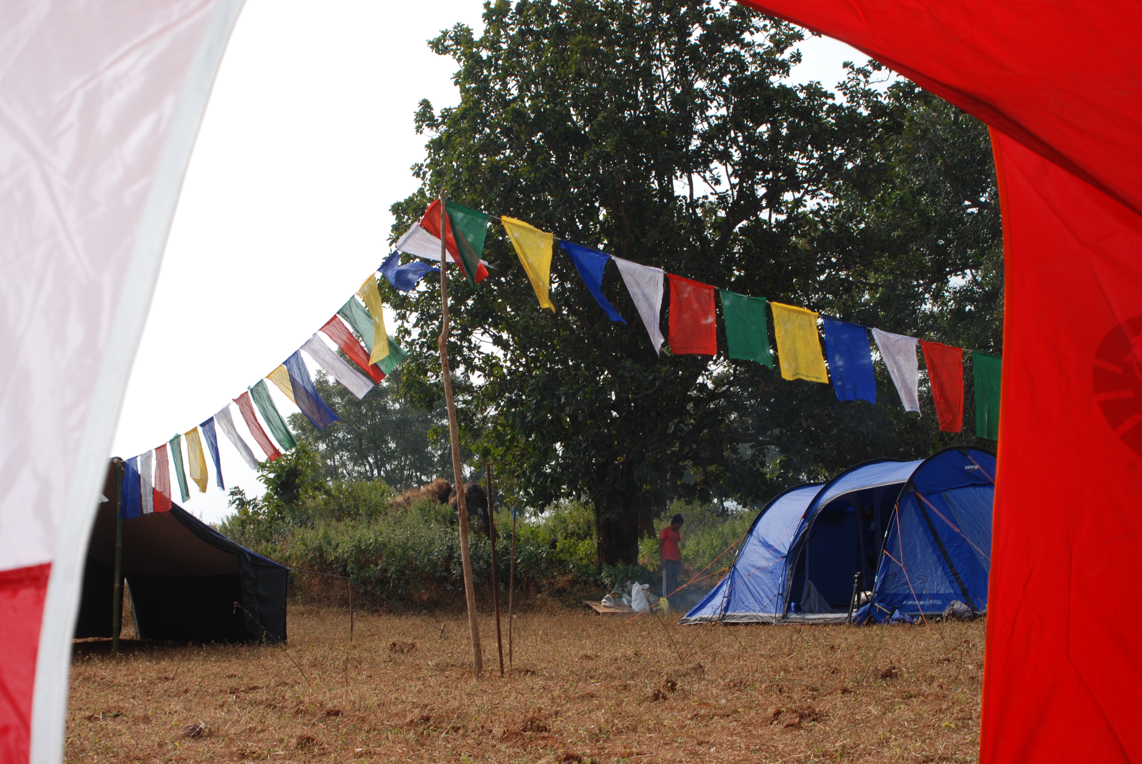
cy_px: 382
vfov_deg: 25.8
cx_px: 571
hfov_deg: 37.8
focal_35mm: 52
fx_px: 1667
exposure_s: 1/200
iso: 100
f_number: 8
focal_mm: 35
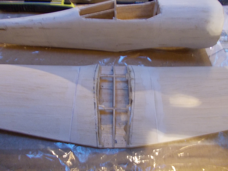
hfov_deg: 63.4
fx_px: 184
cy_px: 86
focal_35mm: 28
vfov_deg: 49.7
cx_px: 114
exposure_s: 1/5
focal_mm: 4
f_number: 2.7
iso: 200
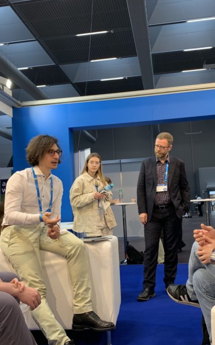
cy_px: 175
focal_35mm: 38
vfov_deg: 51.6
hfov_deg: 33.6
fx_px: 356
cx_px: 114
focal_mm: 4.25
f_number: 1.8
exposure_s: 1/50
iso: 50
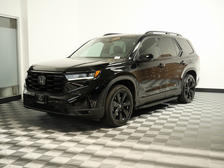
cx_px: 112
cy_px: 84
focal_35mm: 44
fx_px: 285
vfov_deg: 32.9
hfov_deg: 42.9
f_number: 4.2
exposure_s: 1/200
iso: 250
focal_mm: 22
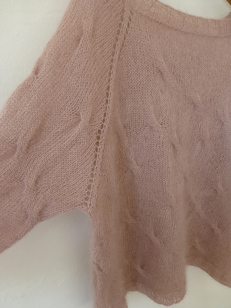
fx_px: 214
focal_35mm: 24
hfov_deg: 56.8
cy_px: 154
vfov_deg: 71.6
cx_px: 116
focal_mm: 4.3
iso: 125
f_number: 3.3
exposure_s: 1/60
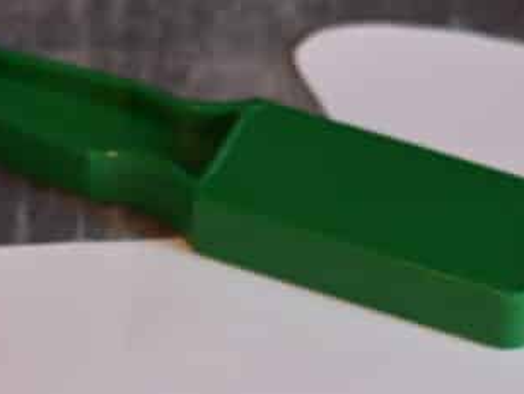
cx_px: 391
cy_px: 568
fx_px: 3637
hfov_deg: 8.2
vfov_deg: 6.1
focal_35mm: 240
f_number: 2.8
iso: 560
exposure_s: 1/125
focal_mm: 50
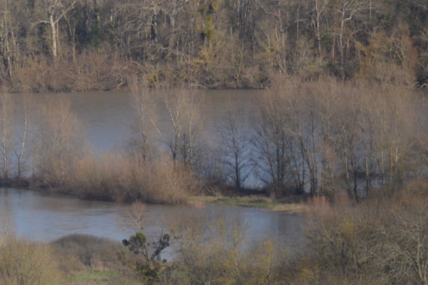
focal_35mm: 1136
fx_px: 13500
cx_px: -753
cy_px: 4
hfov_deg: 1.8
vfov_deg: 1.2
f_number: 4.8
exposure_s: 1/2500
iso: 400
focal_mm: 135
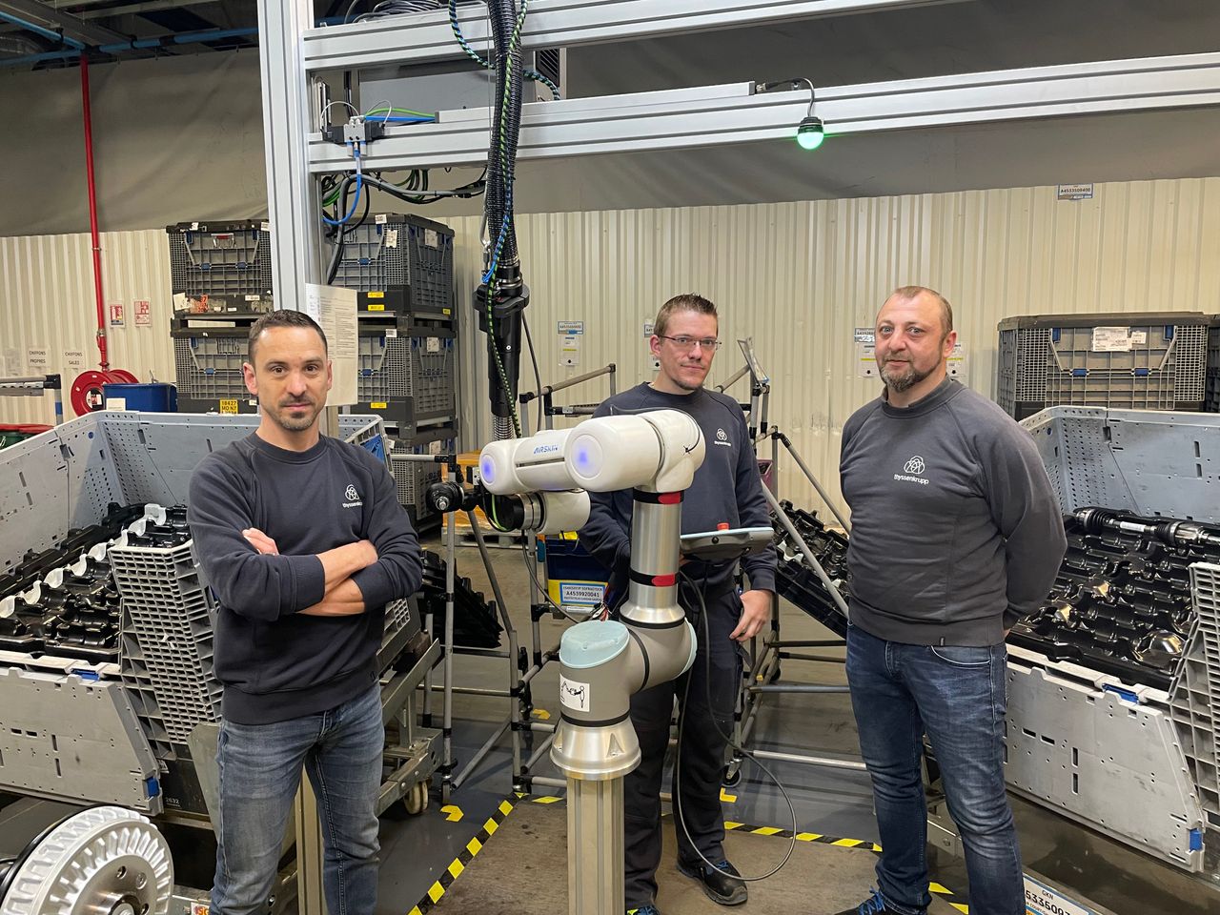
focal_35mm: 26
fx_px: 916
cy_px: 458
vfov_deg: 53.1
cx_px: 610
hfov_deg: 67.3
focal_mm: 4.2
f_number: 1.6
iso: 160
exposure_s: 1/50
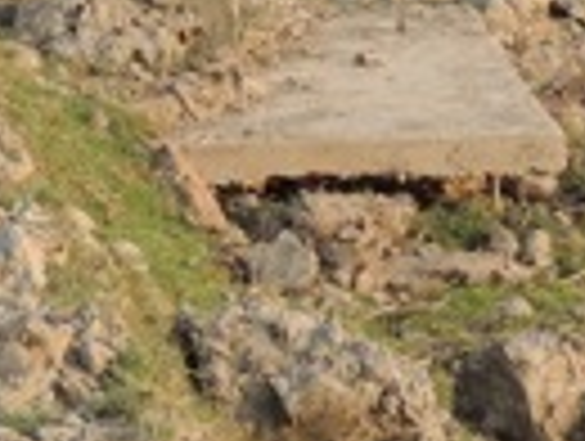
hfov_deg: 5.7
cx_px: 680
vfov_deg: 4.3
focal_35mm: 344
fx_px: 5824
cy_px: -567
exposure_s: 1/200
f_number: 3.9
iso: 100
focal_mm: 12.4
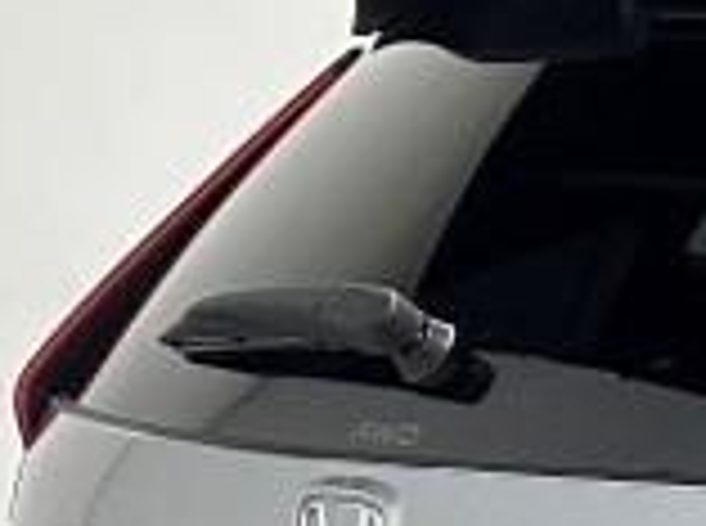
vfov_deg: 8.9
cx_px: 1749
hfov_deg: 10.6
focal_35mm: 157
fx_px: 3195
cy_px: 1056
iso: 320
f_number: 1.78
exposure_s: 1/60
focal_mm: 6.86
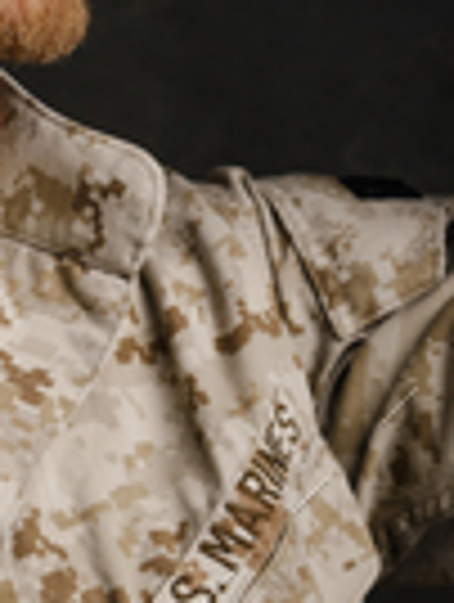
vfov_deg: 8.8
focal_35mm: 224
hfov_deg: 6.6
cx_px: 63
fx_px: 3905
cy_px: 256
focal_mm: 53
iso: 200
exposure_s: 1/160
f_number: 6.3
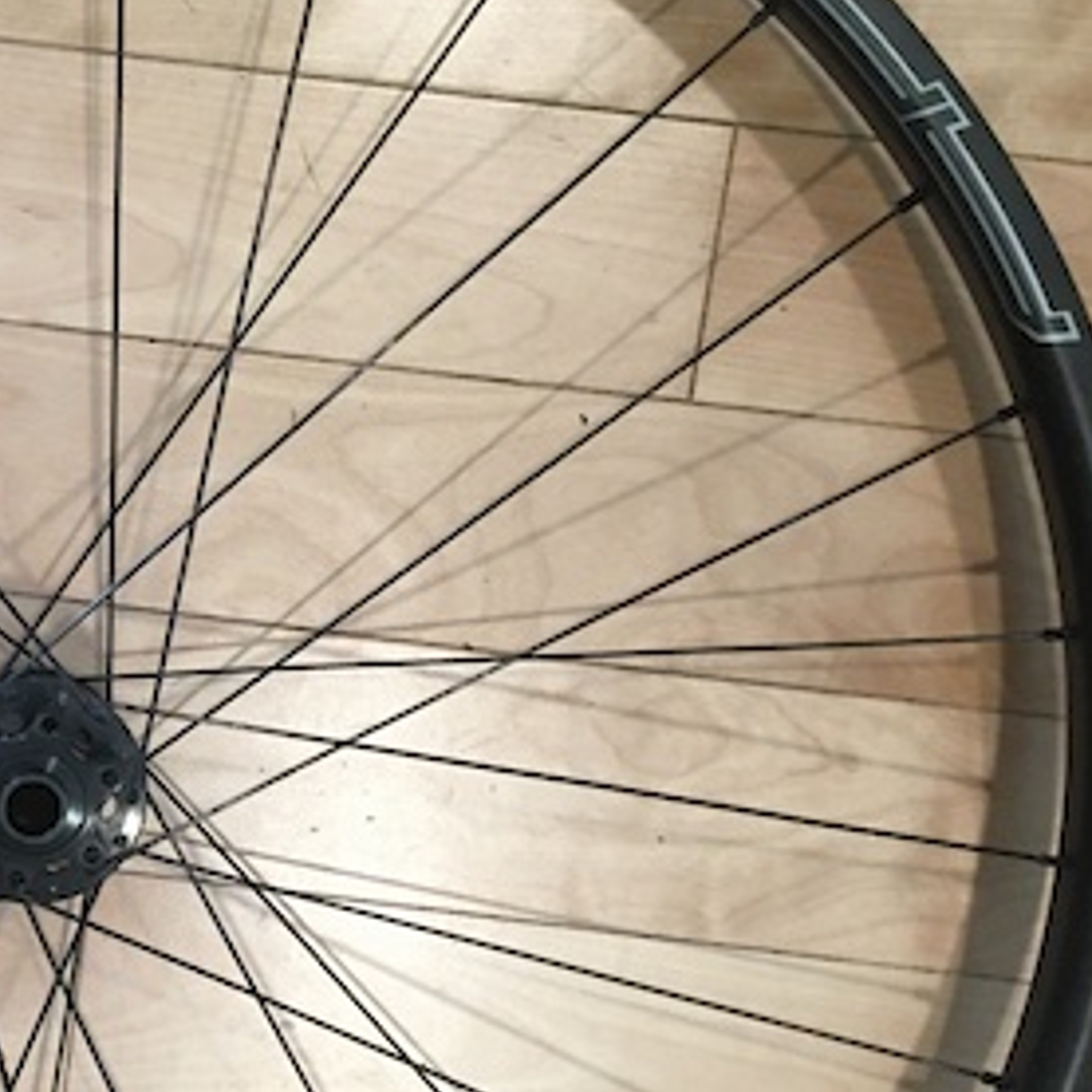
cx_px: -12
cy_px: 682
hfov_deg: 22.4
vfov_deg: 23.3
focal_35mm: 74
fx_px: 2641
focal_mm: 4.15
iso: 100
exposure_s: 1/30
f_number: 2.2
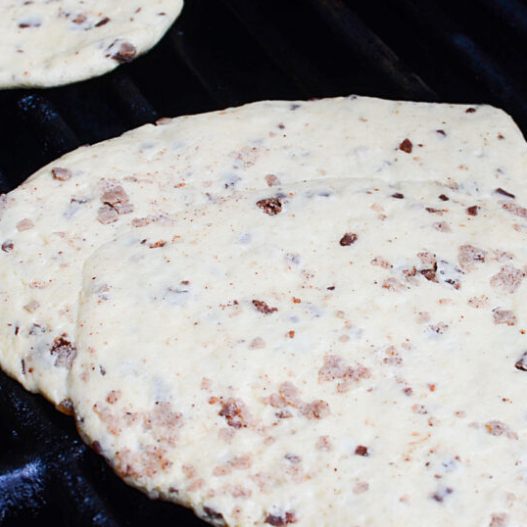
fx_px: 1582
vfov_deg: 18.9
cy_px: 314
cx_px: 326
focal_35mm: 92
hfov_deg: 18.9
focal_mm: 35
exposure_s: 1/250
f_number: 8
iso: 500
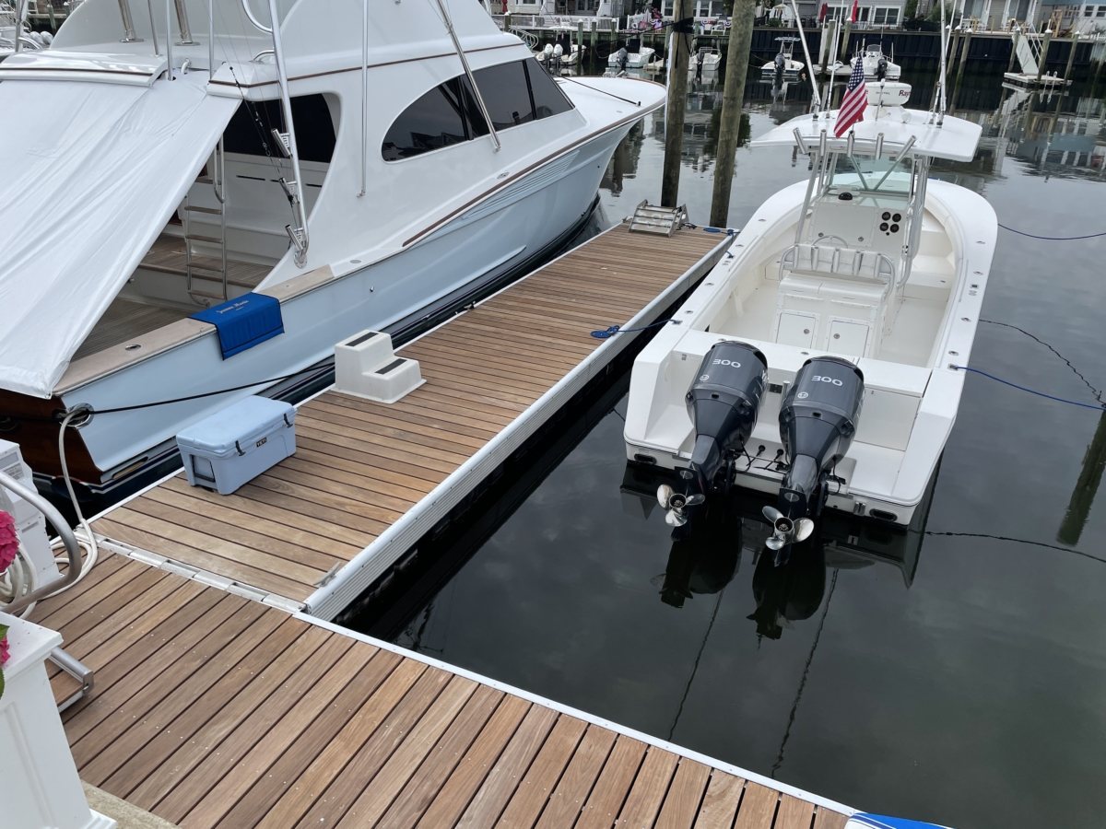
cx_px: 553
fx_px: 831
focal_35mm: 26
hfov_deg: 67.3
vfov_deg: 53.1
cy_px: 414
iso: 32
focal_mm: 4.2
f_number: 1.6
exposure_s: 1/2959
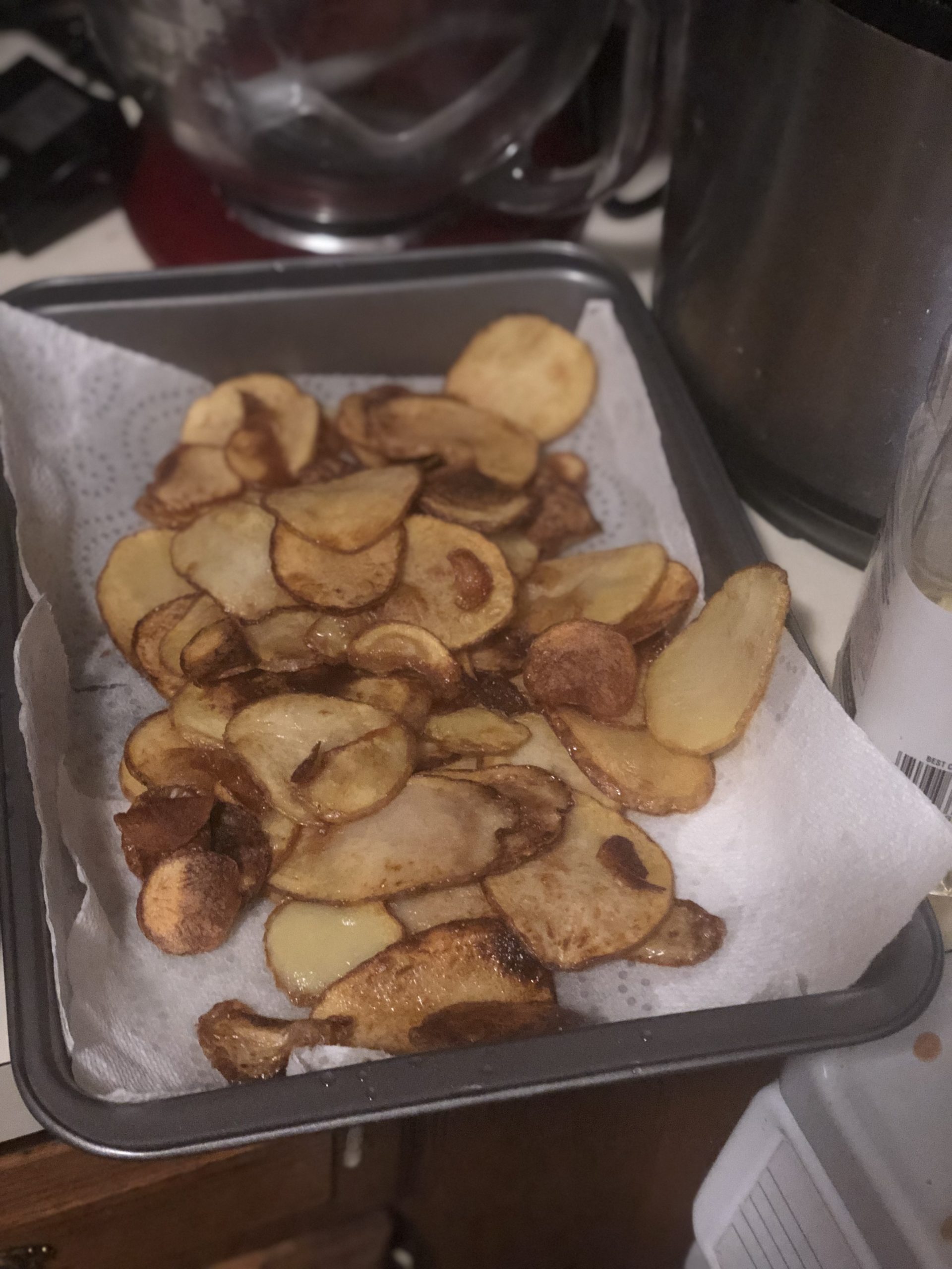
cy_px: 634
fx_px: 1907
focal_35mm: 52
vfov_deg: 36.8
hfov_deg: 28.0
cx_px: 476
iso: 250
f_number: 2.4
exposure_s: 1/8
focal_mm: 6
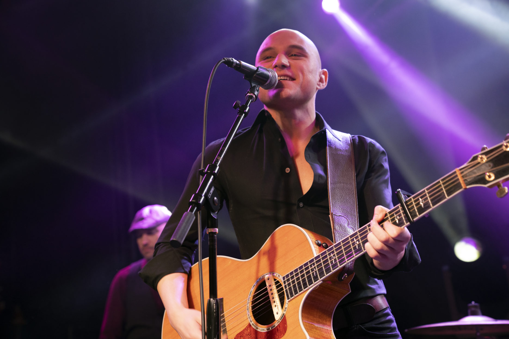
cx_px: 254
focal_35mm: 60
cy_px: 170
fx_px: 848
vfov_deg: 22.6
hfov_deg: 33.4
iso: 1600
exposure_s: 1/80
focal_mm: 60
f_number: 4
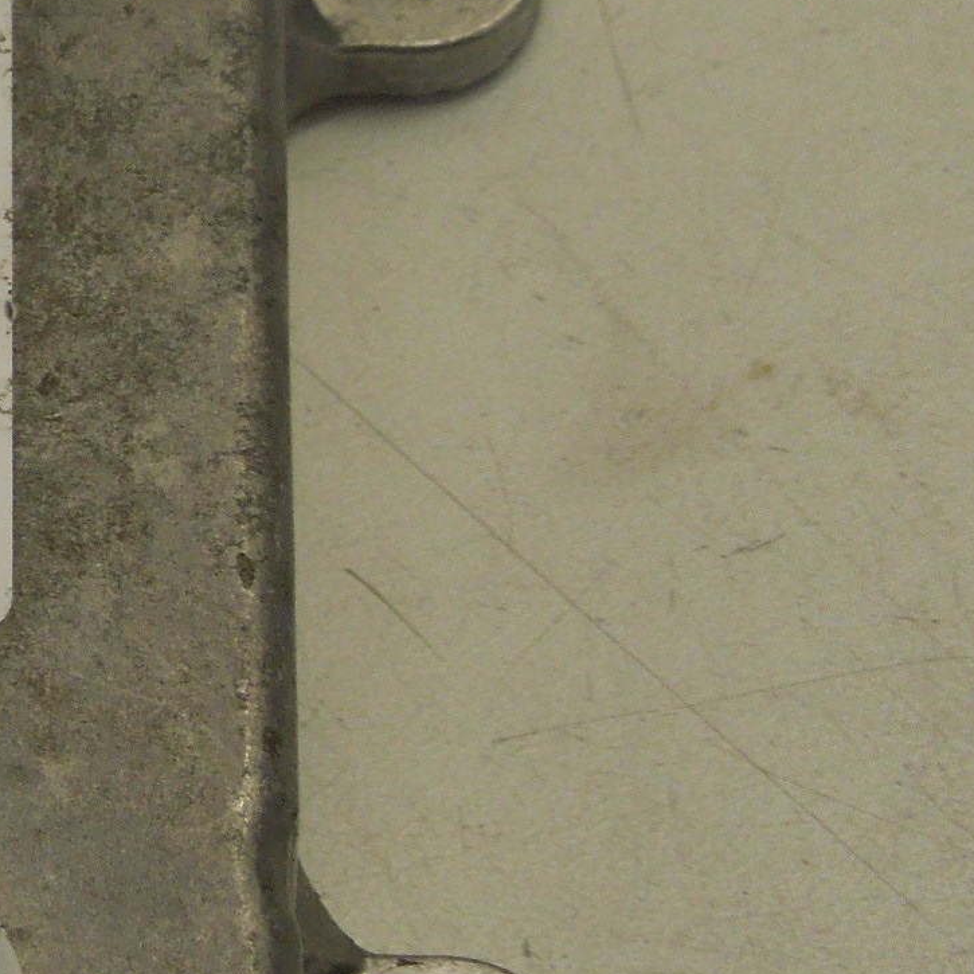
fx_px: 6940
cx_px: -627
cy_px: 426
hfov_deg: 7.8
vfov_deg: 8.0
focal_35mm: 218
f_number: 4.4
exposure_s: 1/60
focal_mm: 12.5
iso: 250
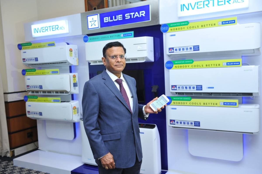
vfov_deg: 36.8
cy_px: 87
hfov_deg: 53.2
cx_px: 131
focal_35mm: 36
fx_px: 262
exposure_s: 1/100
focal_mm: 36
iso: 500
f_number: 4.5
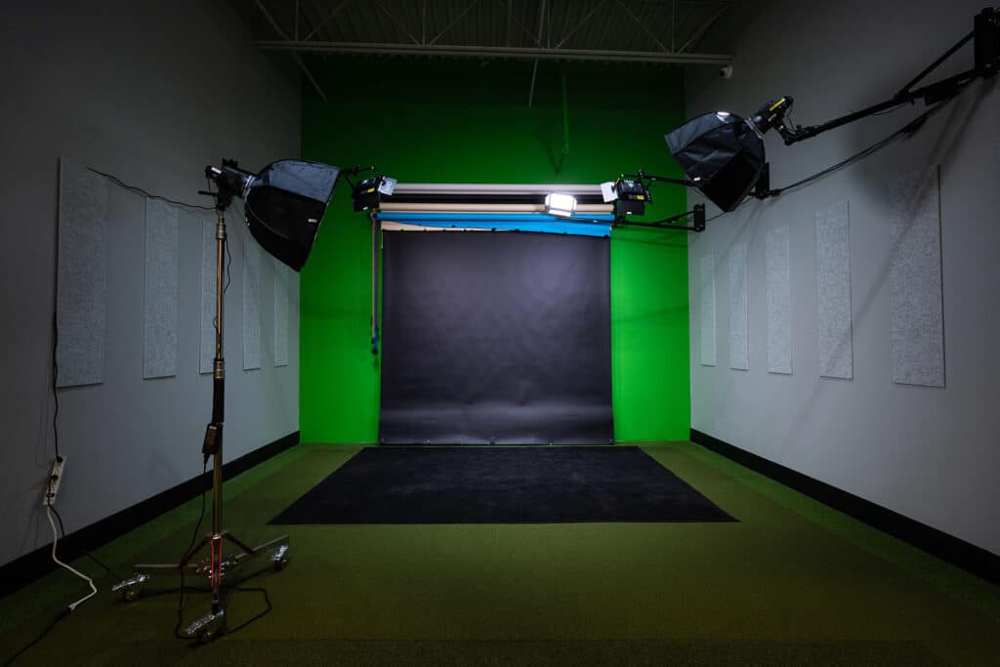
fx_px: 444
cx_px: 500
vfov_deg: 73.8
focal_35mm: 16
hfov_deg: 96.7
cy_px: 334
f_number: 4
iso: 500
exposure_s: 1/60
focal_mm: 16
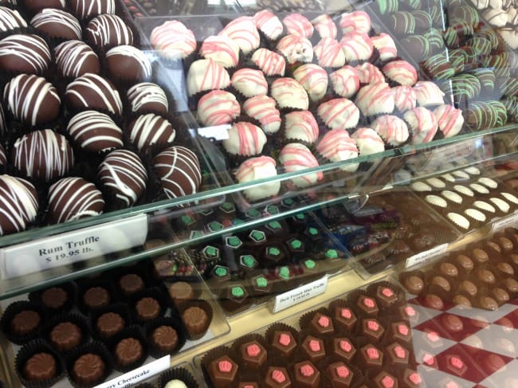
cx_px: 259
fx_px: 494
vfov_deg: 42.9
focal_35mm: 33
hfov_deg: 55.4
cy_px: 194
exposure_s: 1/20
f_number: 2.4
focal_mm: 4.12
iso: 50
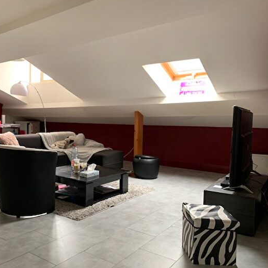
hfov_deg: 51.6
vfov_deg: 52.5
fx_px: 272
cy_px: 133
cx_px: 91
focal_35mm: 31
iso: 200
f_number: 1.8
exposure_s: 1/60
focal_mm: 4.25
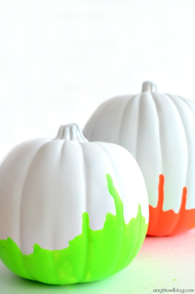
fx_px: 355
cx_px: 98
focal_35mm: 44
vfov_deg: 45.0
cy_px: 147
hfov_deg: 30.7
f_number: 6.3
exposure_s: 1/160
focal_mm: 29
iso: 2500
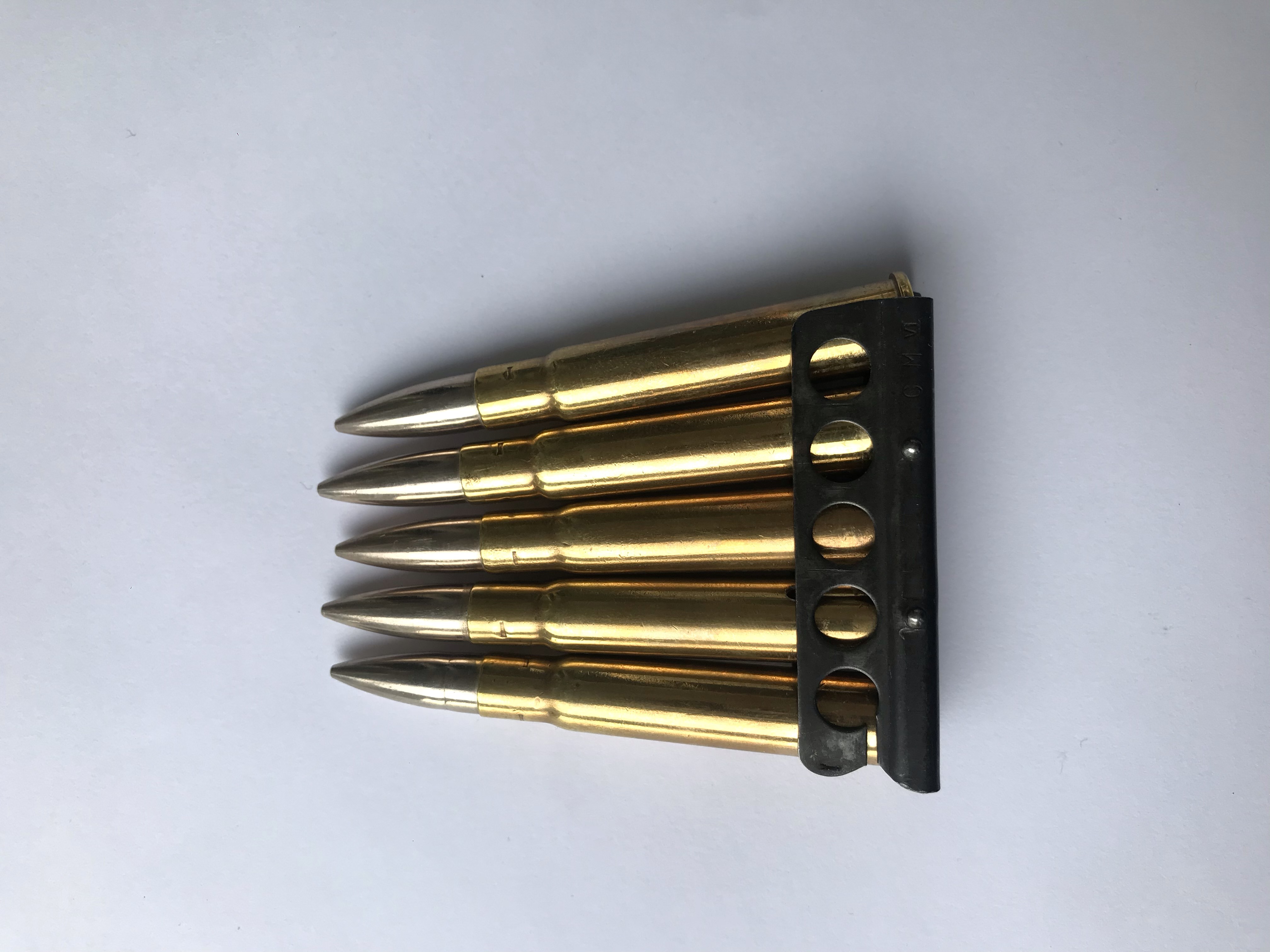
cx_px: 635
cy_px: 476
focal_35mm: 28
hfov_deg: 63.4
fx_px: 1027
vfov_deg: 49.7
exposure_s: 1/431
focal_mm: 3.99
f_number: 1.8
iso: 20
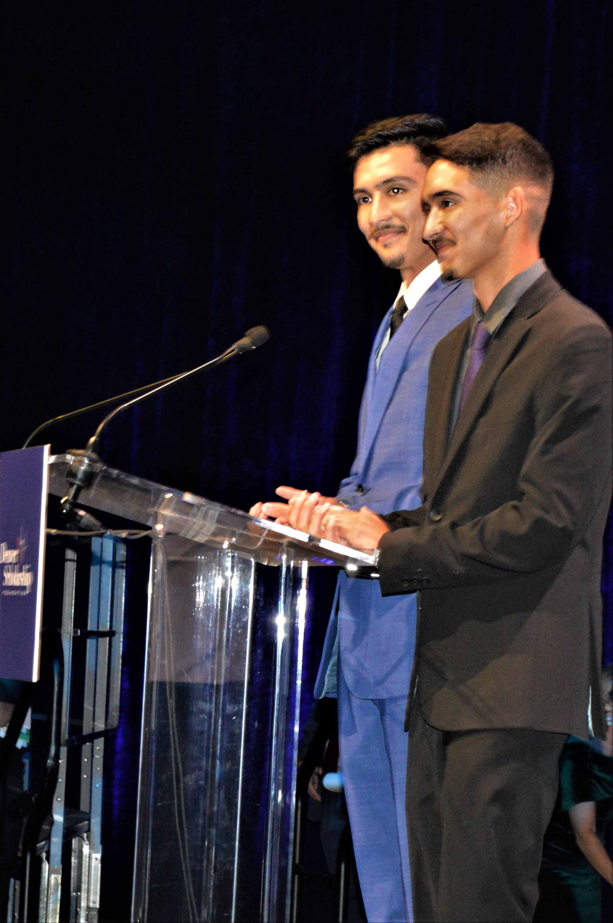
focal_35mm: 82
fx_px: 2111
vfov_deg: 24.6
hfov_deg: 16.5
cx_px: 306
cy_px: 462
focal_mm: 55
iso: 3200
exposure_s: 1/60
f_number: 5.6
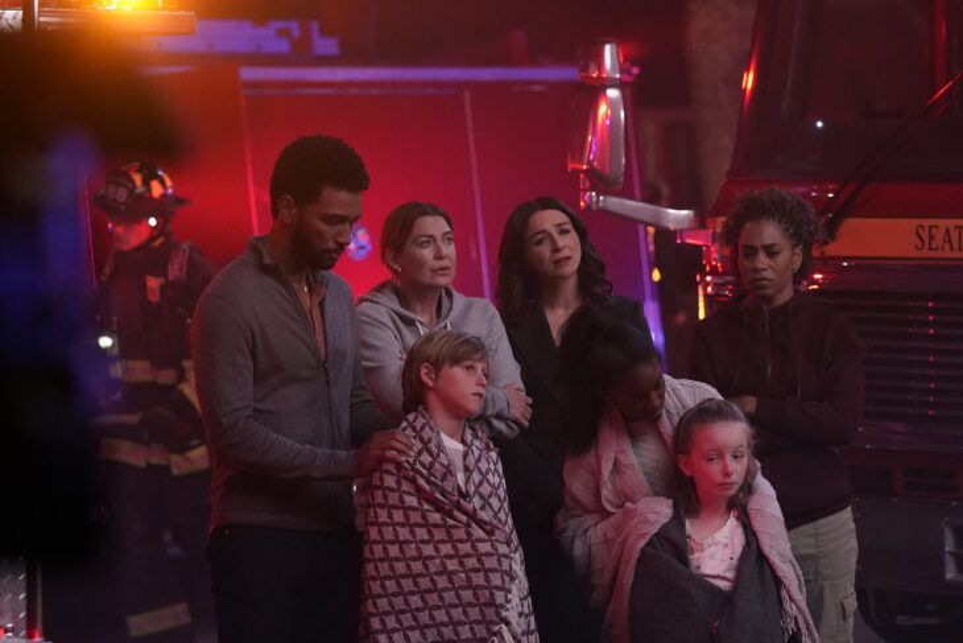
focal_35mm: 142
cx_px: 482
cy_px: 322
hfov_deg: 14.4
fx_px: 3799
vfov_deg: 9.7
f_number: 3.2
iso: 6400
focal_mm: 95
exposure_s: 1/400
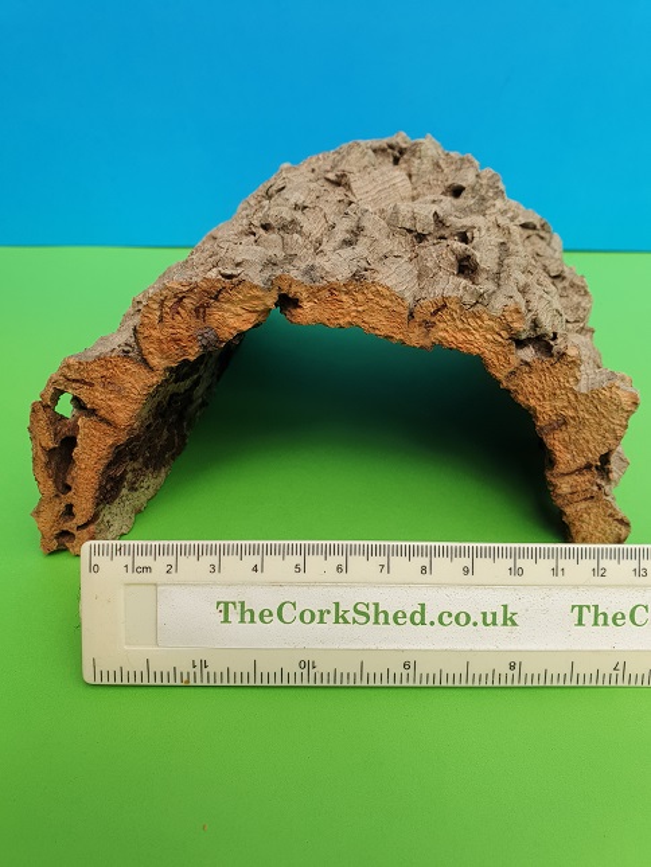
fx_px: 652
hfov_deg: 53.1
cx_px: 326
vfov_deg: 67.3
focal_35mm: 26
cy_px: 434
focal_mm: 4.3
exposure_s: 1/132
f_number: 2.4
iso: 50
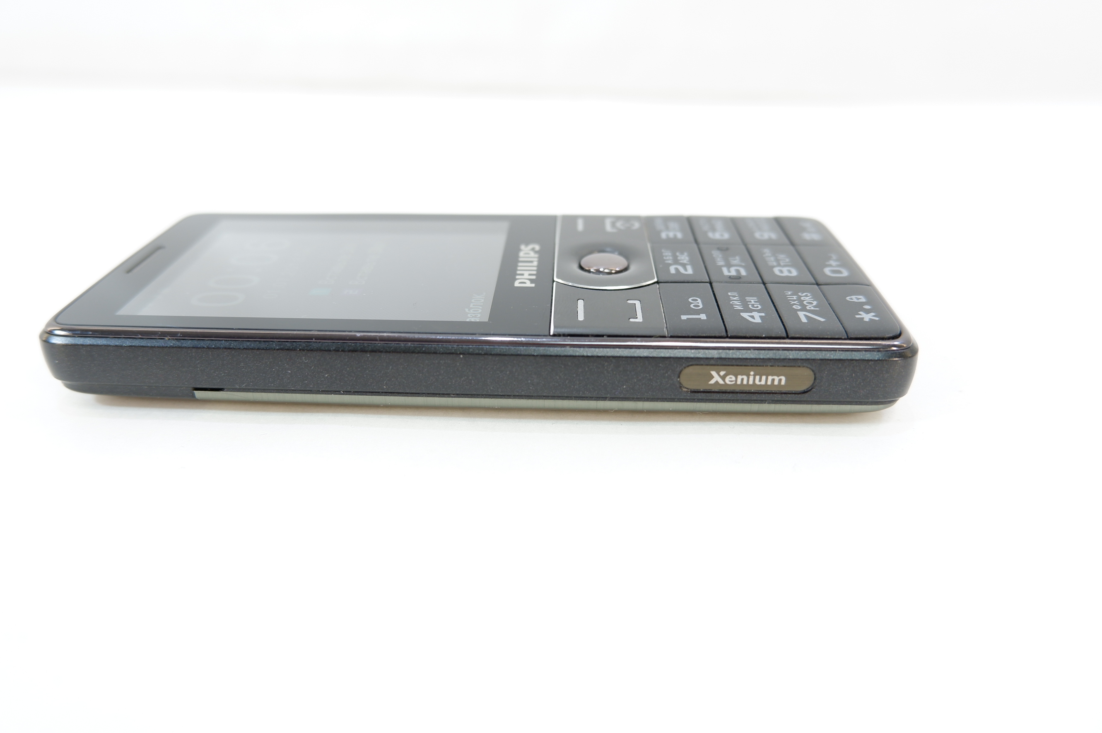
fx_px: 795
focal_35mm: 26
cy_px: 355
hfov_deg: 69.3
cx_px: 510
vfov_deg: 49.5
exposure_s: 1/50
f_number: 3.5
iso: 200
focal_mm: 15
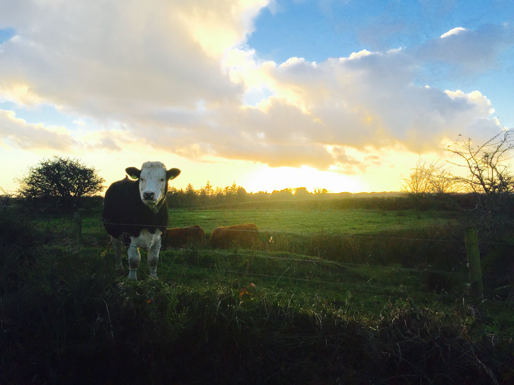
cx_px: 257
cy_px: 192
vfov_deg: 48.2
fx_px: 431
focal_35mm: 29
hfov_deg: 61.7
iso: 32
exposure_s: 1/1582
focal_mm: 4.15
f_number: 2.2
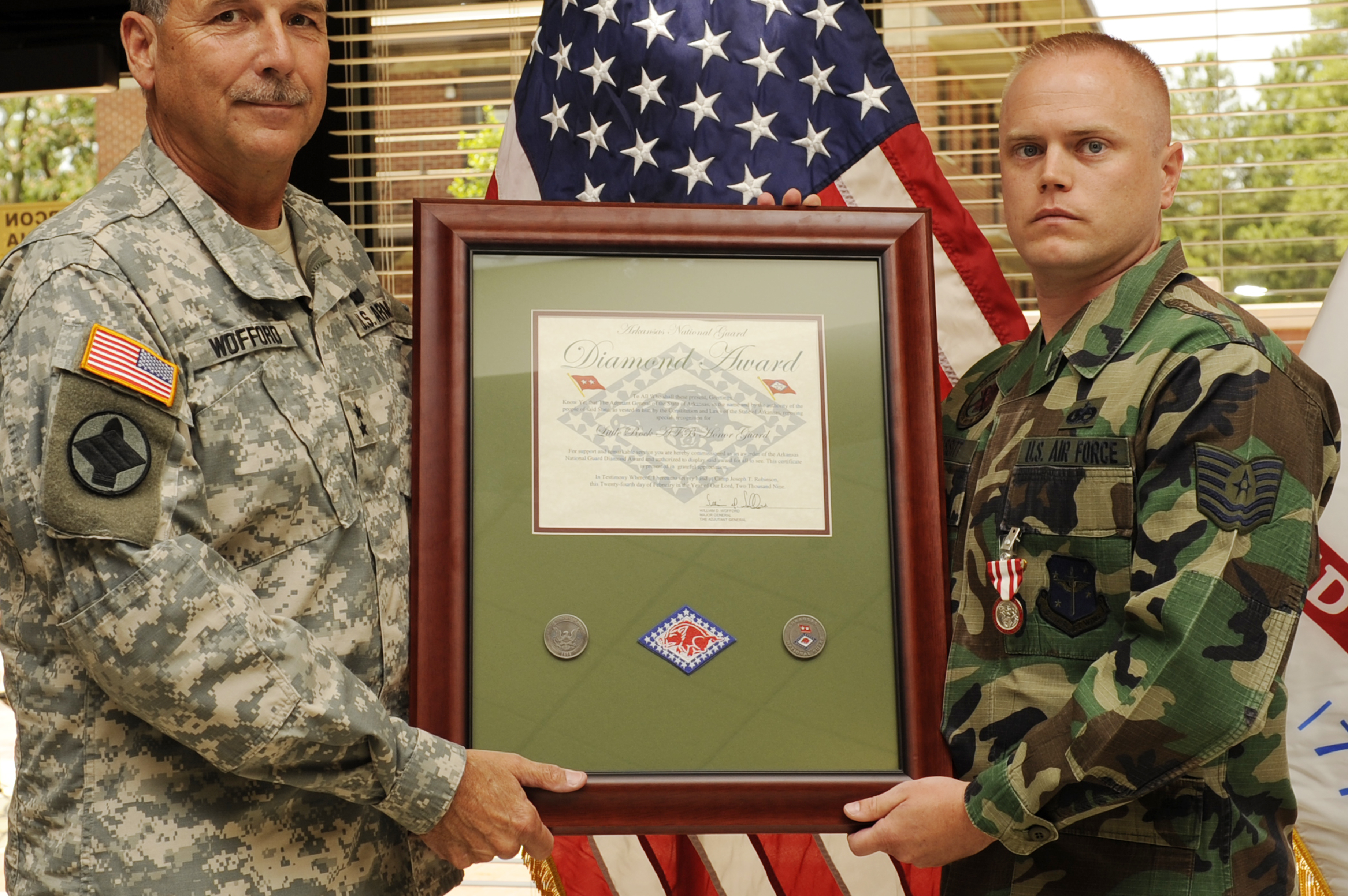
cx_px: 647
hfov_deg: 51.9
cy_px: 380
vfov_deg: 35.8
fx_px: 1384
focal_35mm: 37
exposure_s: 1/125
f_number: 5.6
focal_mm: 32
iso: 200
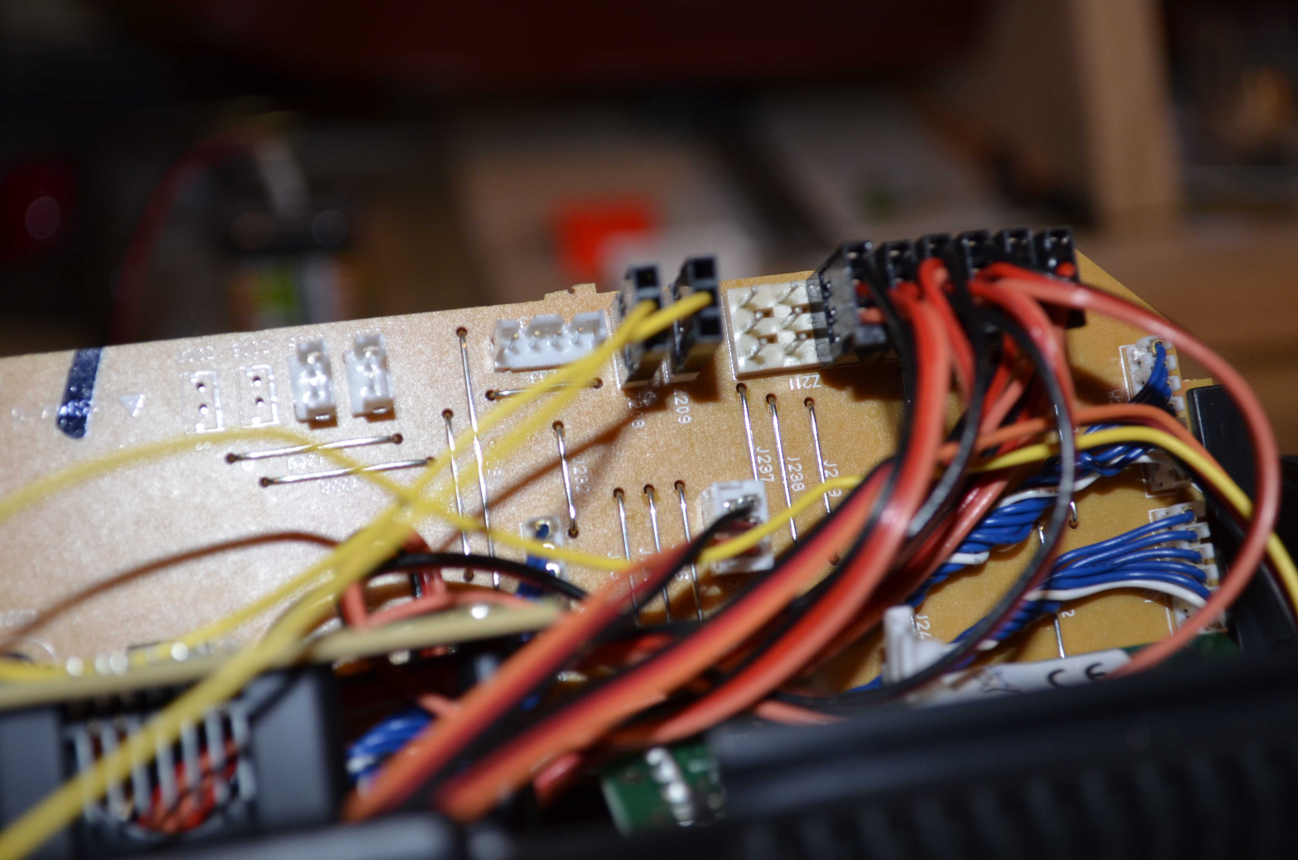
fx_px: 2159
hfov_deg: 33.5
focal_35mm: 60
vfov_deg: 22.5
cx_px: 649
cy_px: 430
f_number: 5.3
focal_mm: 40
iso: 560
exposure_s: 1/60
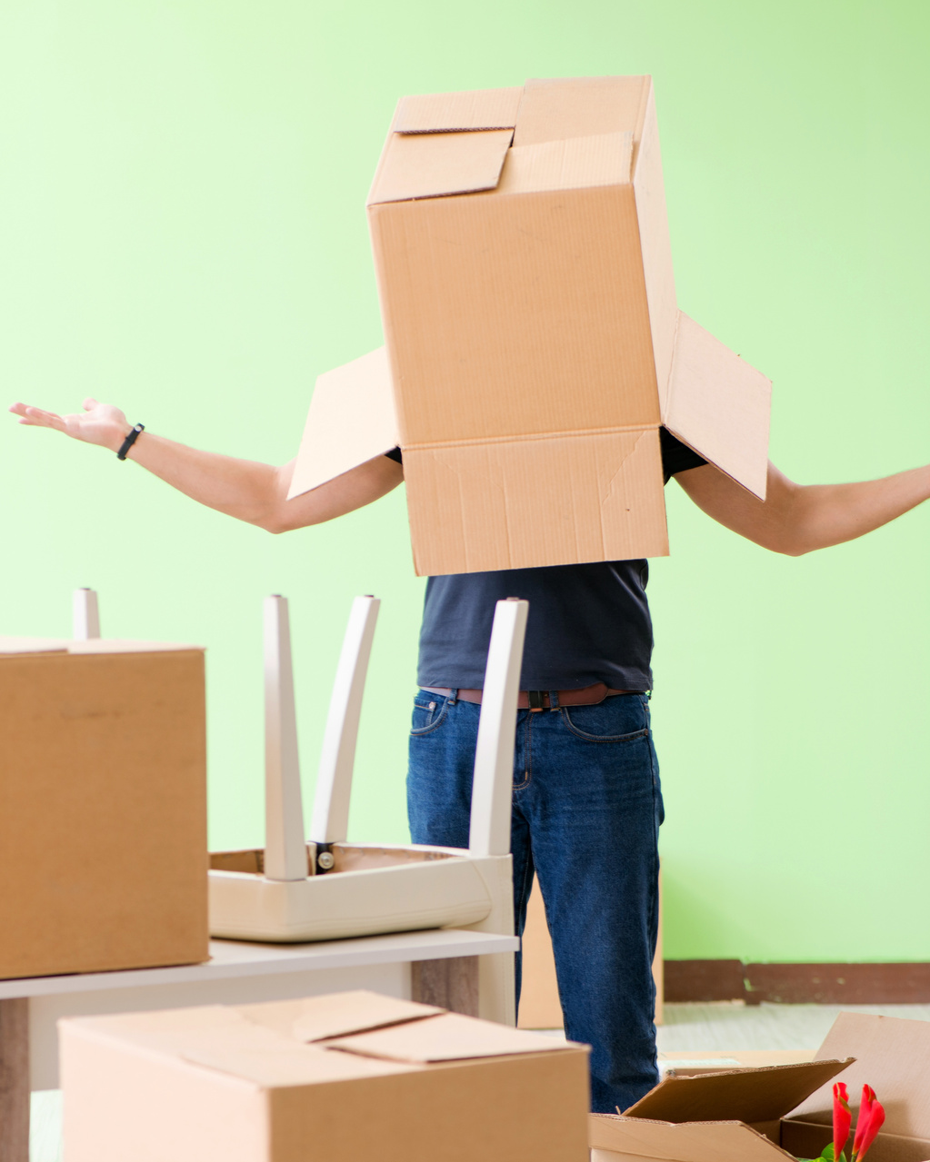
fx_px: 5093
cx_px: 298
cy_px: 581
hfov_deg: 10.4
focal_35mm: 148
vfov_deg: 13.0
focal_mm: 105
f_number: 5
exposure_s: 1/100
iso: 160
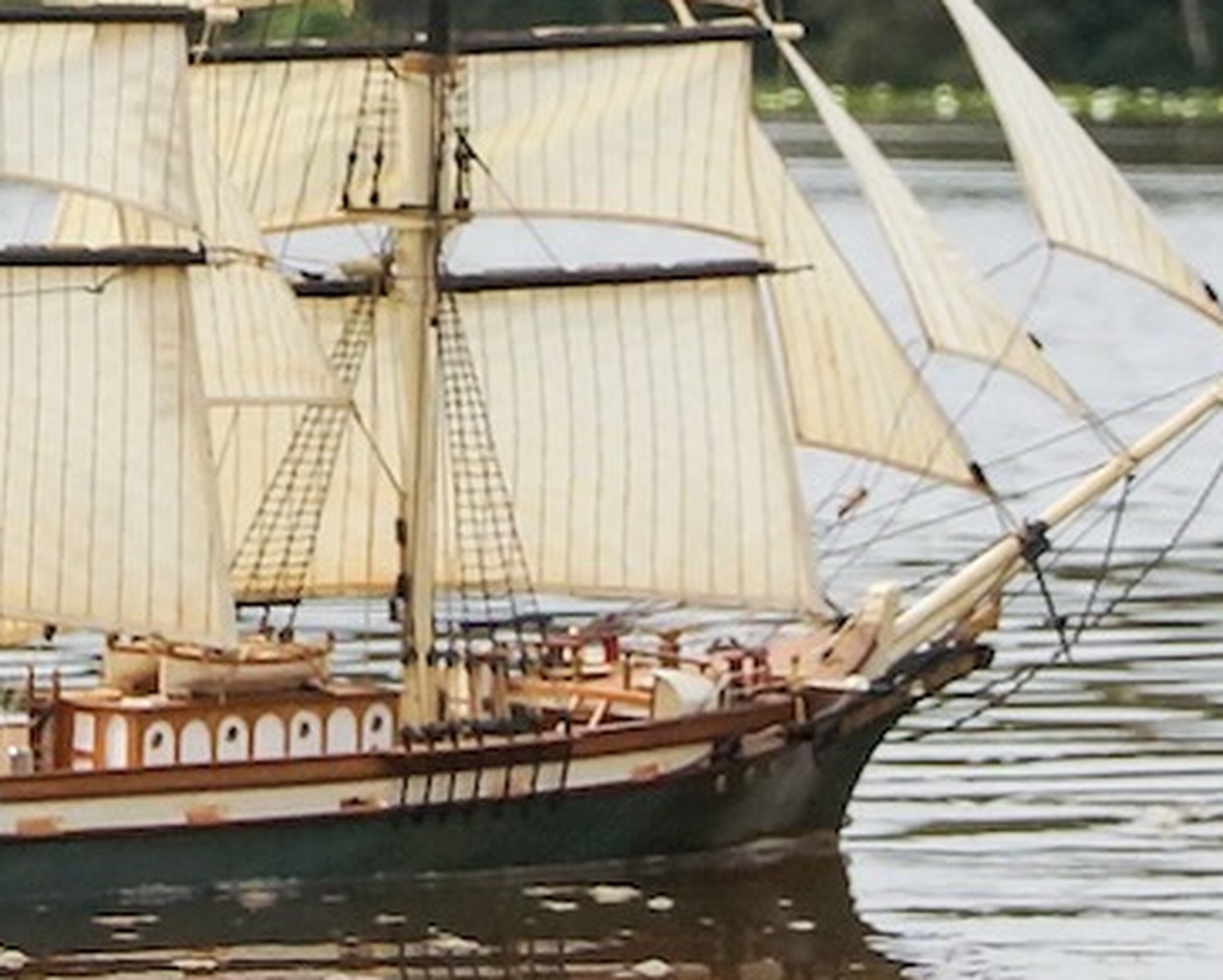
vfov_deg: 6.2
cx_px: -293
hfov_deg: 7.7
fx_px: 8984
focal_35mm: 248
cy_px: -51
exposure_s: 1/1250
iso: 400
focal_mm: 50
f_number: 9
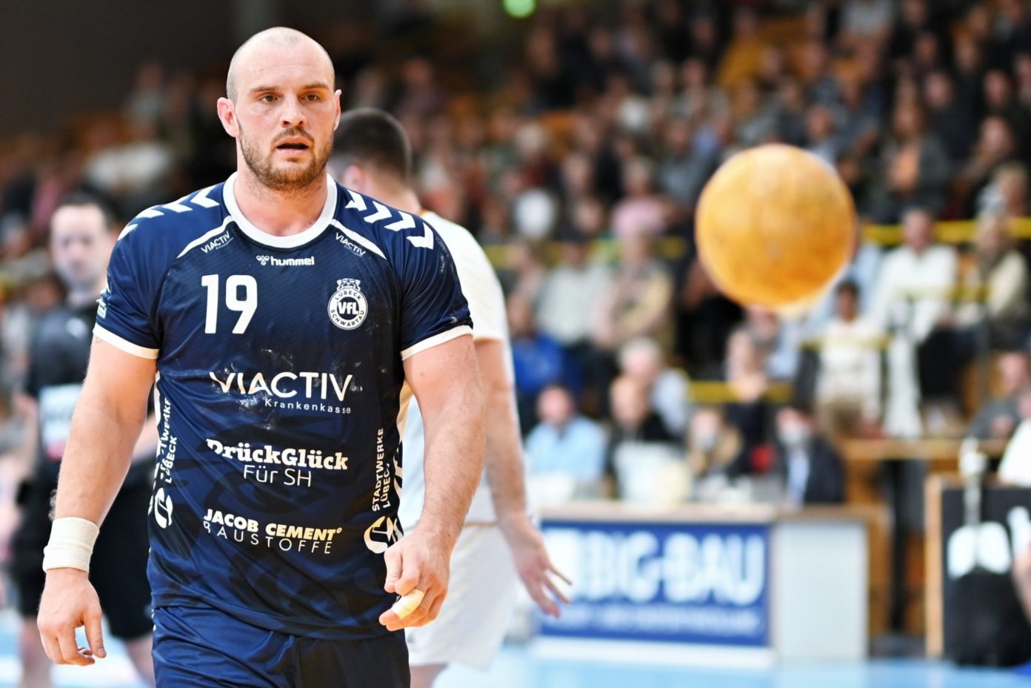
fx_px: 3637
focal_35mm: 127
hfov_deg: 16.1
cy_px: 344
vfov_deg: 10.8
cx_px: 516
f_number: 1.4
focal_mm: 85
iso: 450
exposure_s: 1/1000
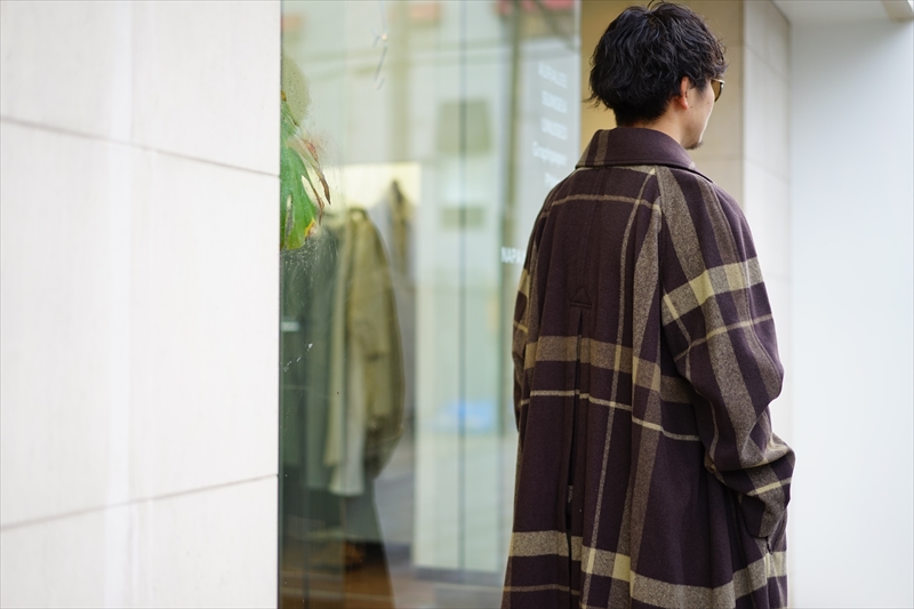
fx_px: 1396
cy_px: 304
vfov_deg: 24.6
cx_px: 457
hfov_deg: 36.3
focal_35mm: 55
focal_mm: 55
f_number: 1.8
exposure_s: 1/80
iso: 100
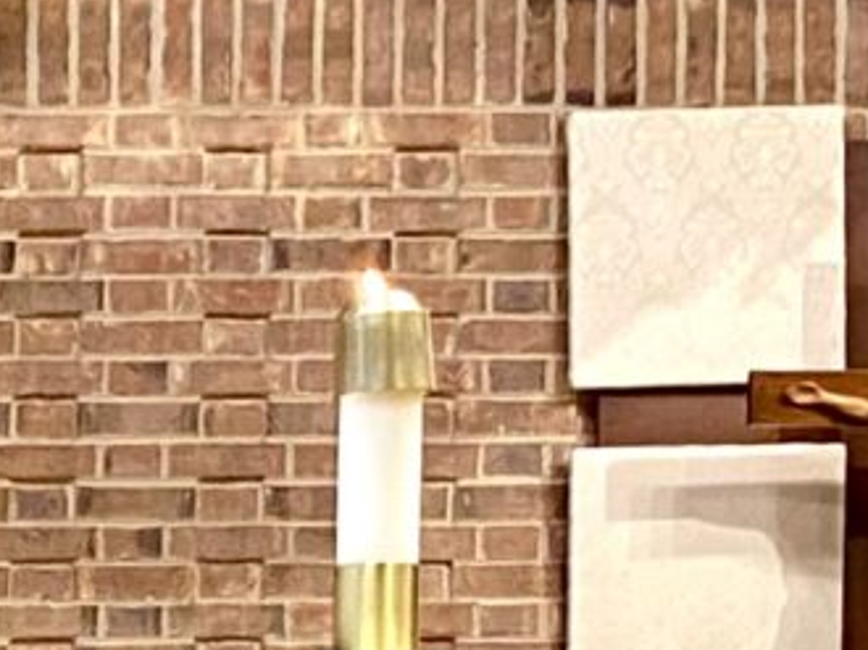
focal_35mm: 202
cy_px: 1489
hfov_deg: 9.0
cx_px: -1044
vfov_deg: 7.0
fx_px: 5061
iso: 160
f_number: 1.8
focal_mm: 4.25
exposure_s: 1/60
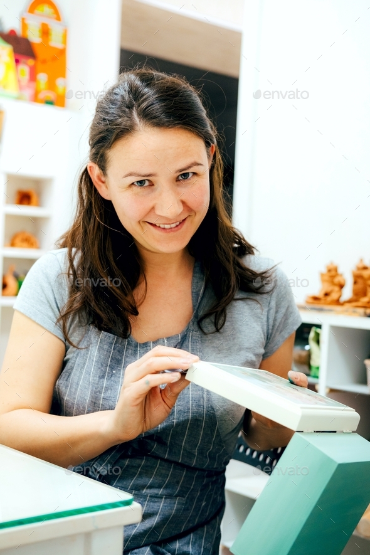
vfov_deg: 37.5
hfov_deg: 25.5
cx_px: 185
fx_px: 817
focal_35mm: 53
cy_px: 278
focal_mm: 35
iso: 800
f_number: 2.8
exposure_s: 1/160
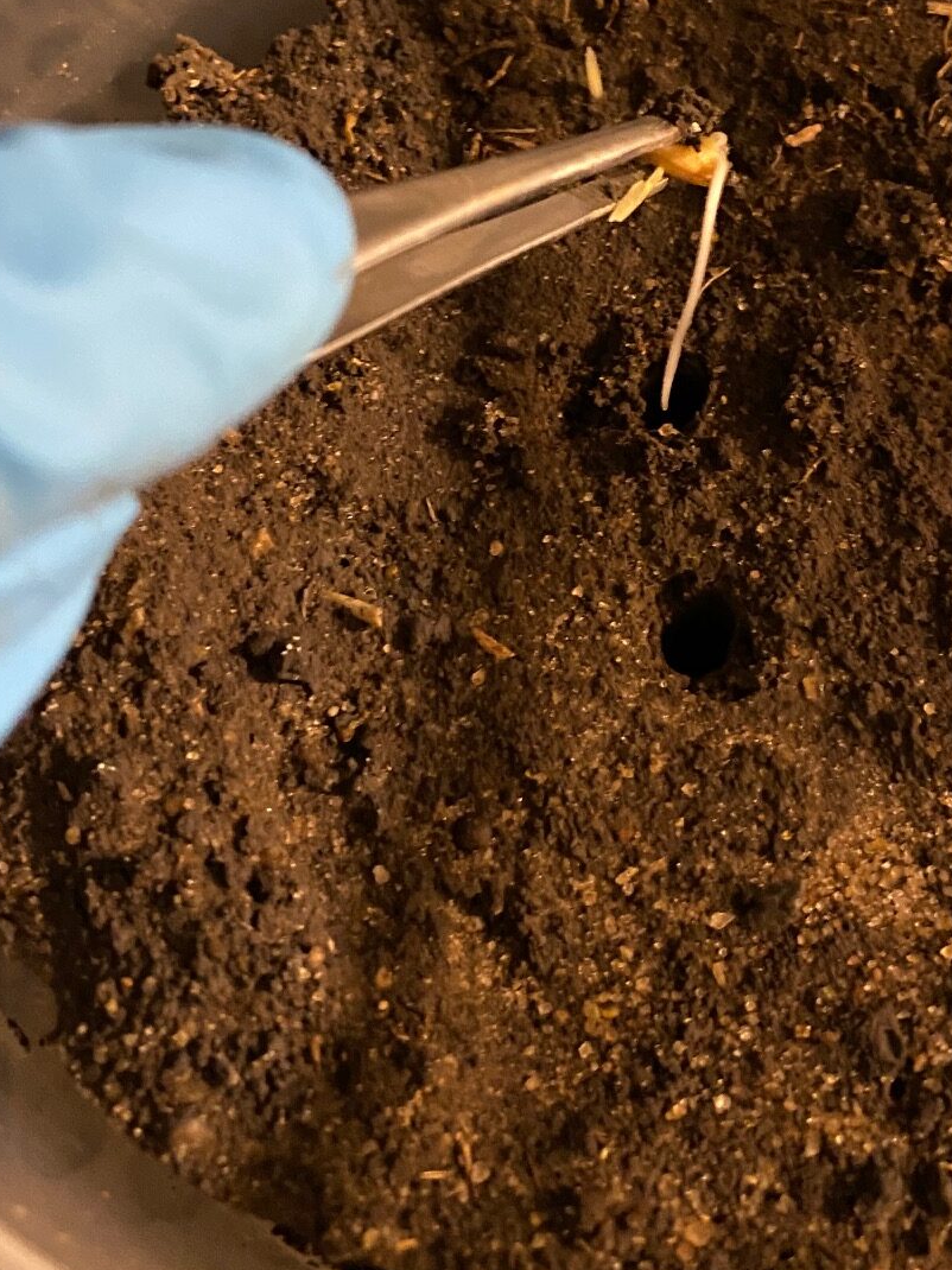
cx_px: 580
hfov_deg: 29.6
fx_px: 1797
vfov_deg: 37.5
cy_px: 254
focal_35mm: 49
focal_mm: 4.25
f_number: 1.8
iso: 800
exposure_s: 1/25
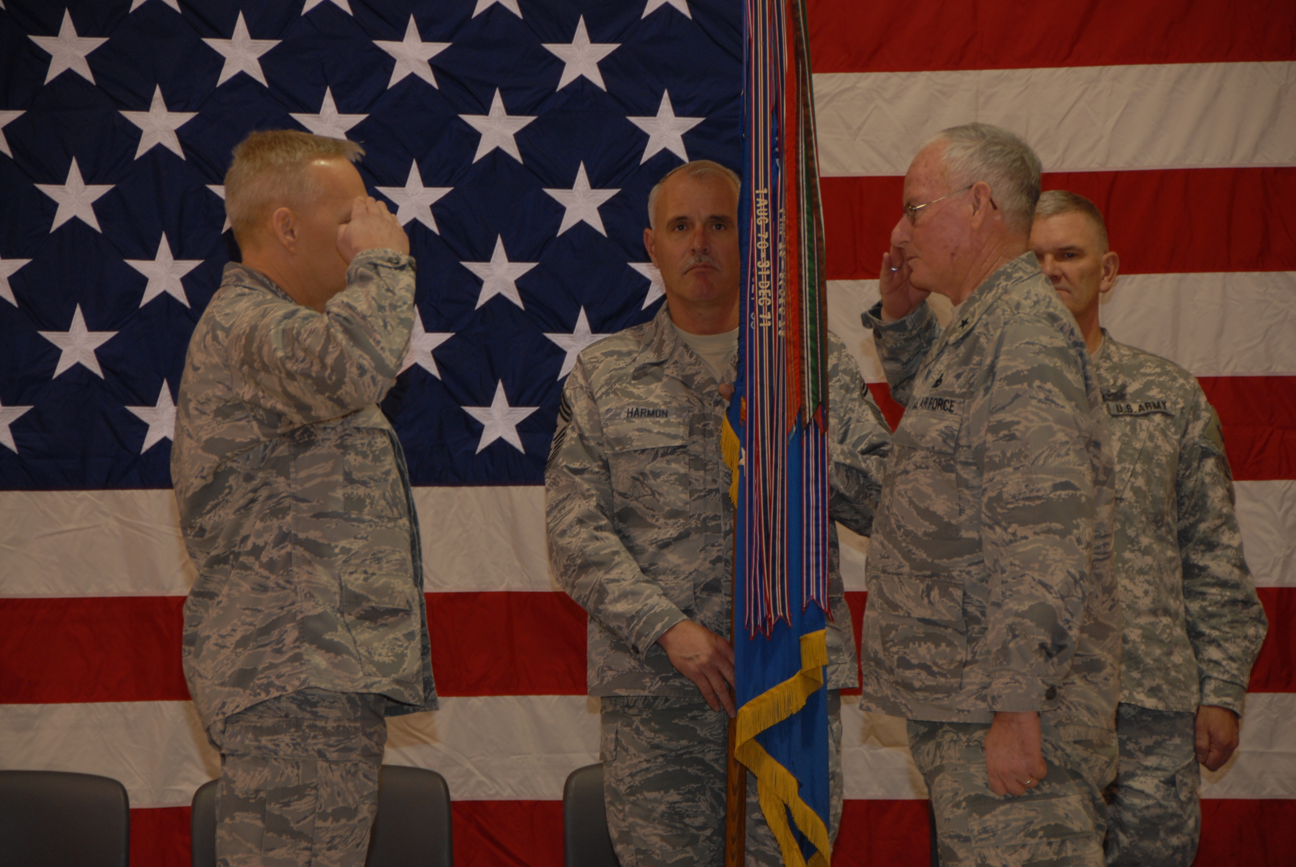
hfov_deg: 13.0
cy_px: 434
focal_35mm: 158
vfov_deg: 8.7
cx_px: 648
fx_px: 5677
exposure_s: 1/60
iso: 250
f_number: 5.6
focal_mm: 105
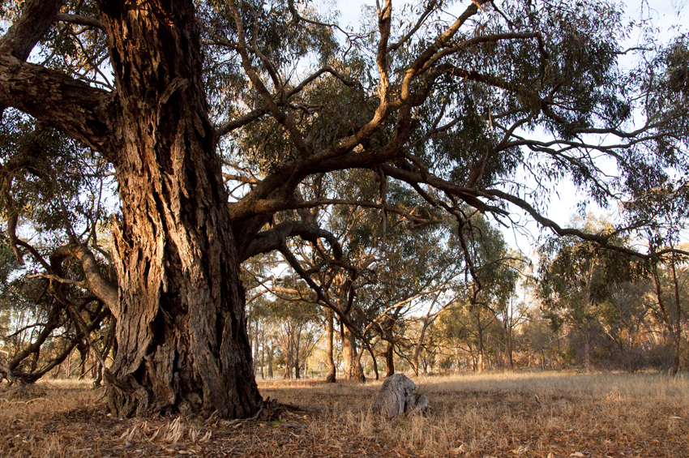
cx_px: 344
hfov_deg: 67.4
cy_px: 229
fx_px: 516
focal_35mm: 27
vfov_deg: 47.8
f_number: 5.6
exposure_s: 1/800
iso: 1250
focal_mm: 18
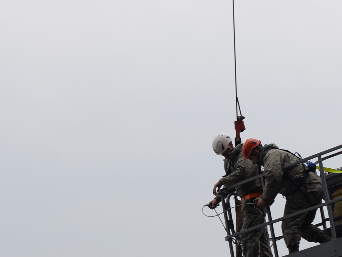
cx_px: 198
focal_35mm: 180
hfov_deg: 11.0
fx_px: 1778
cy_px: 114
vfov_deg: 8.2
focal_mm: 45
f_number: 5.6
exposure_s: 1/180
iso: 100
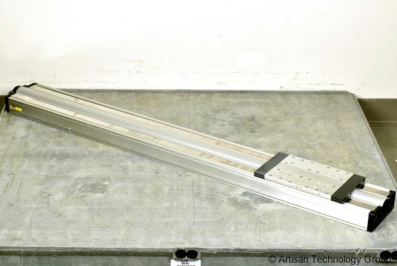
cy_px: 133
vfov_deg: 22.7
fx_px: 663
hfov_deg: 33.4
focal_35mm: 60
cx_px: 198
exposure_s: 1/200
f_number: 13
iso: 200
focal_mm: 40
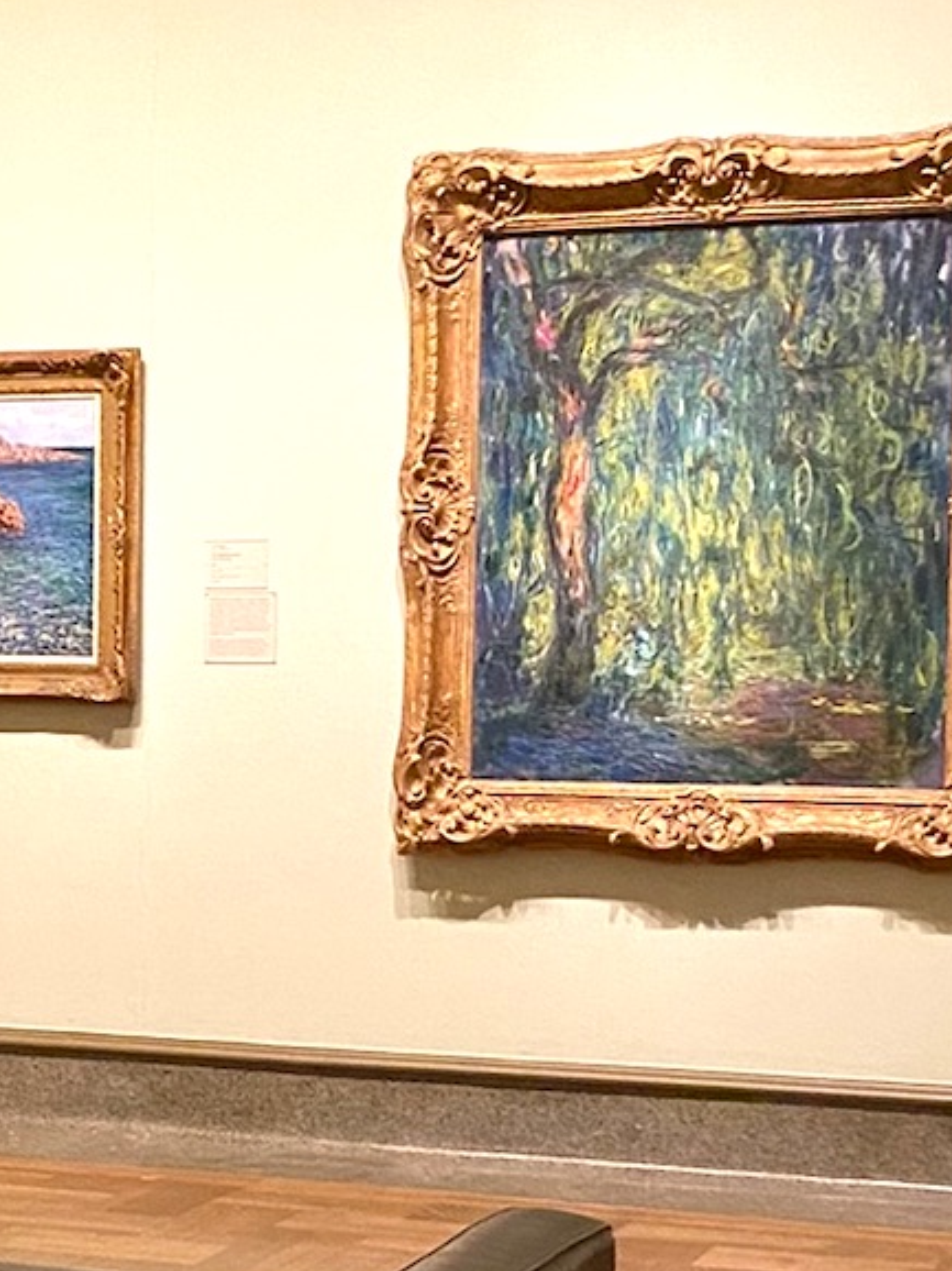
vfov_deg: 21.5
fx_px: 3303
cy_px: 1027
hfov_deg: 16.0
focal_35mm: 90
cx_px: -24
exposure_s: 1/40
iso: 400
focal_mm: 4.25
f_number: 1.8
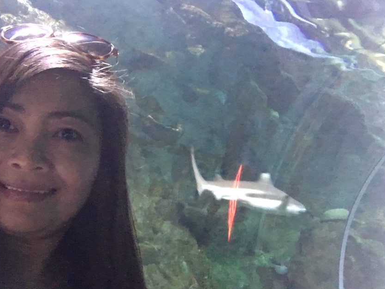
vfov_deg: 37.7
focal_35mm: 38
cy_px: 161
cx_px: 170
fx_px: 423
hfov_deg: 48.9
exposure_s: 1/15
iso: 1250
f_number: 2.2
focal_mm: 2.65
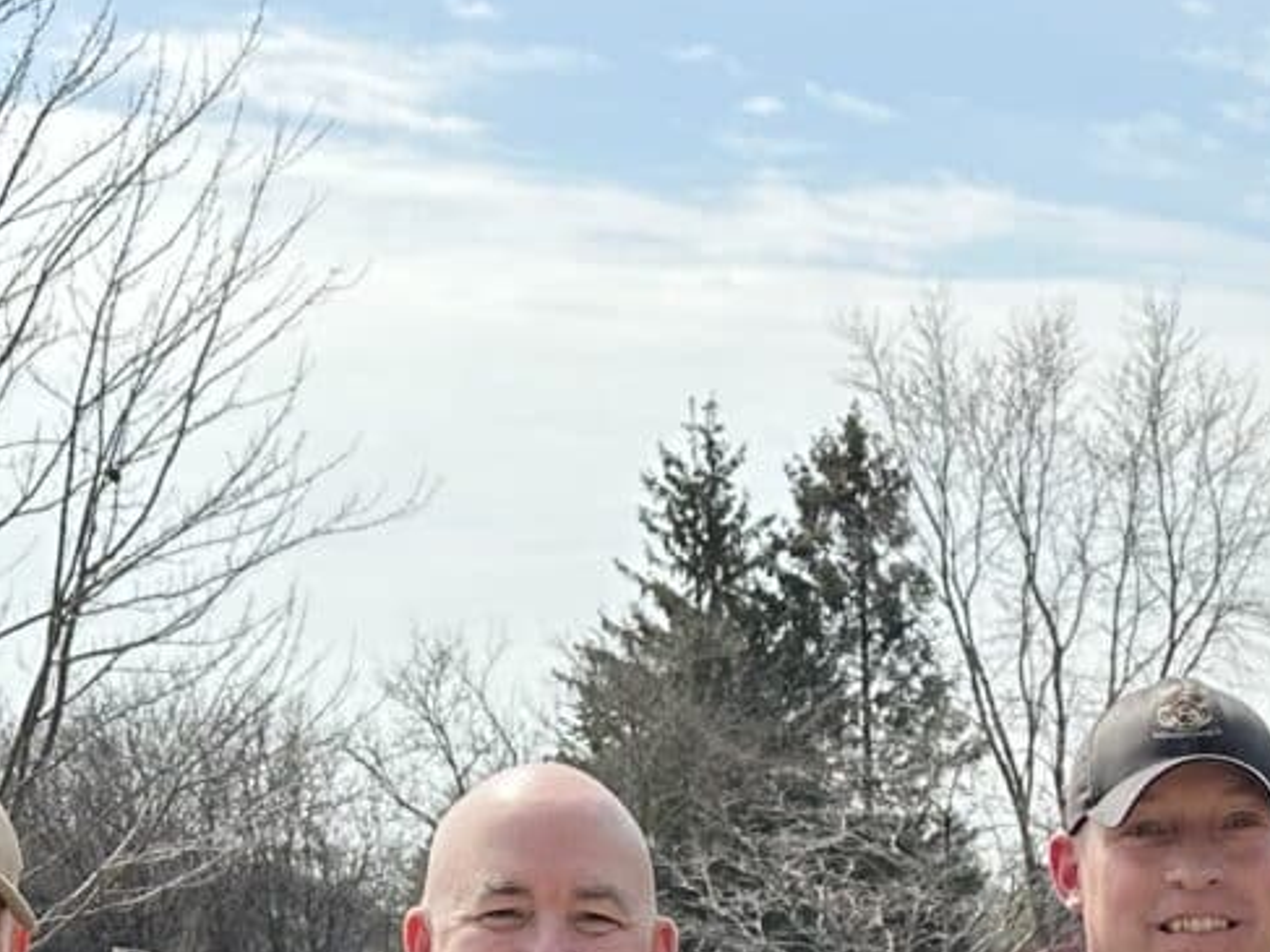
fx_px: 3705
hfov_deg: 19.2
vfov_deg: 13.7
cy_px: 1432
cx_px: 1056
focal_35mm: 101
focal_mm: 6.86
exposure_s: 1/4348
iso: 80
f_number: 1.78
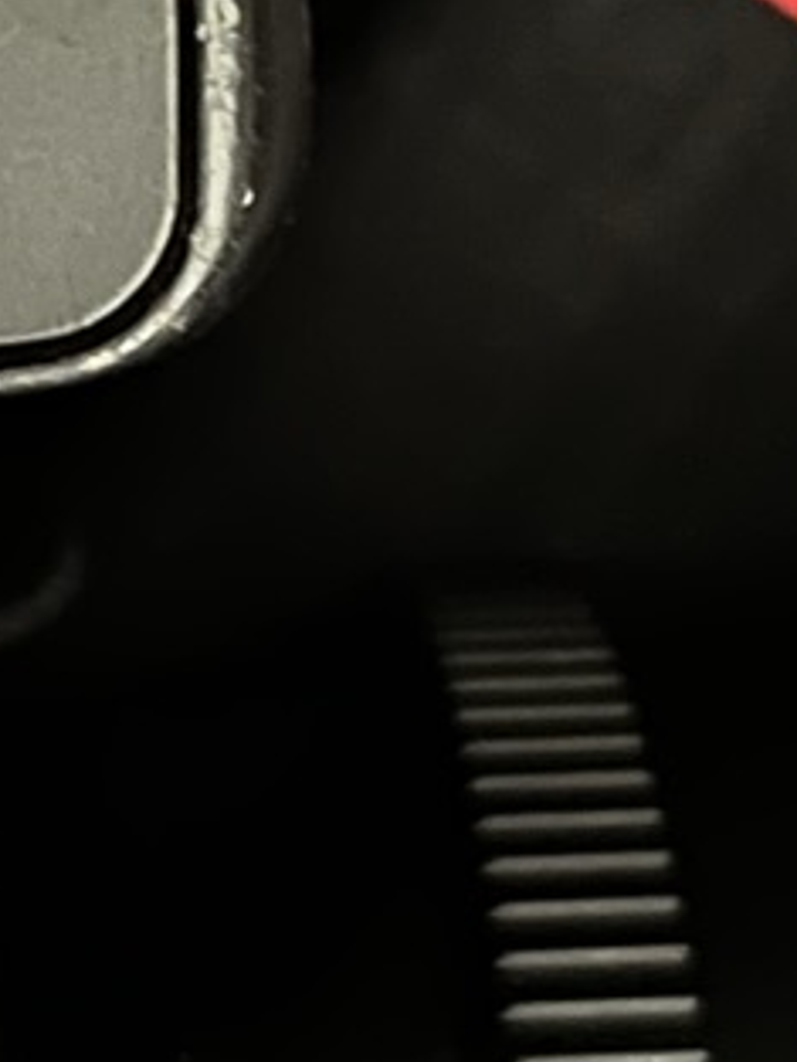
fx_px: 5215
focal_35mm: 170
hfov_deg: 8.7
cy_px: -88
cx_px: 410
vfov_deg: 11.5
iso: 800
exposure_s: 1/9
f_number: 1.6
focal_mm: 5.1
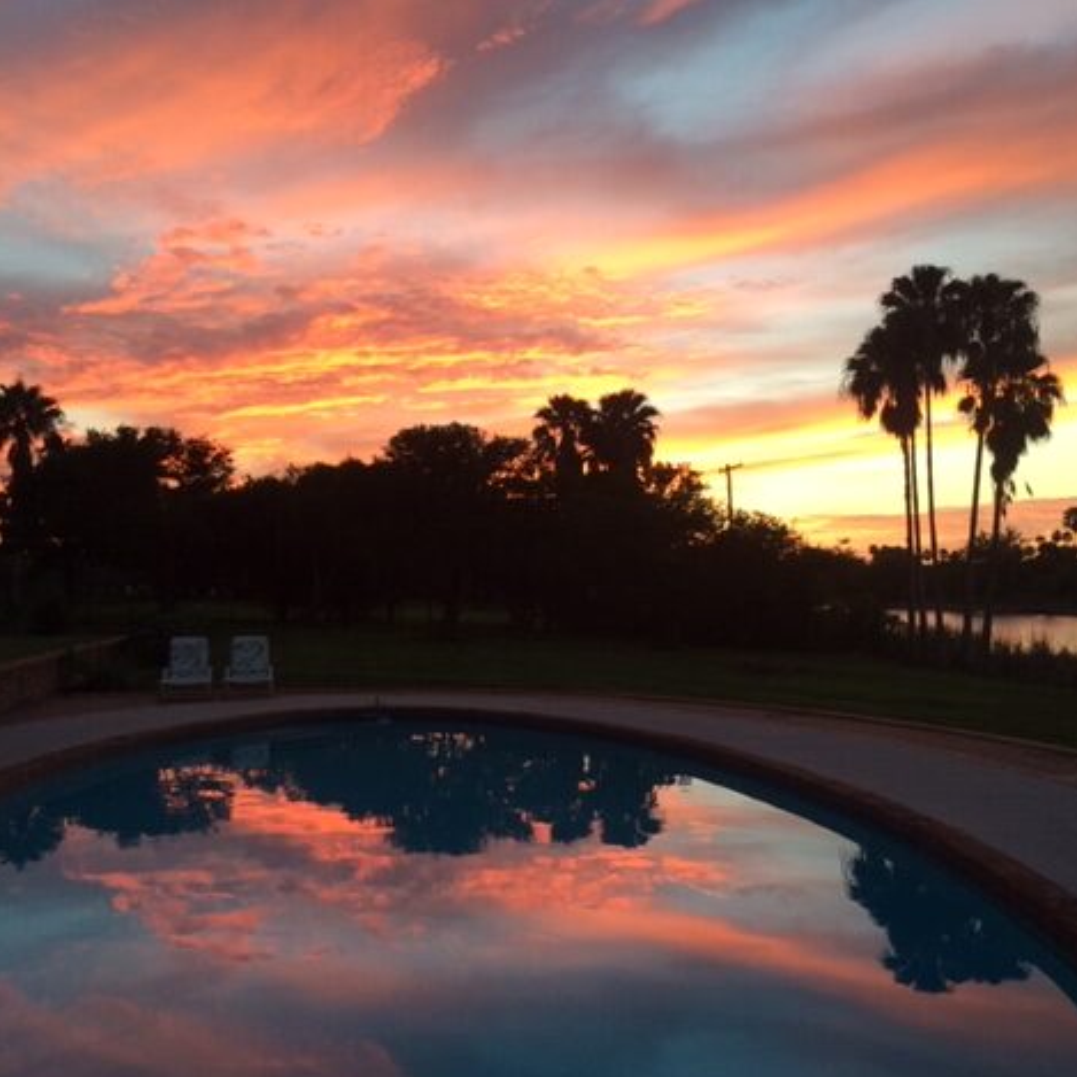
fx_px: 1232
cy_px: 586
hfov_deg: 47.2
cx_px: 542
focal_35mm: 35
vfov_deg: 47.2
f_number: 2.2
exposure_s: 1/30
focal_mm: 4.15
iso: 32
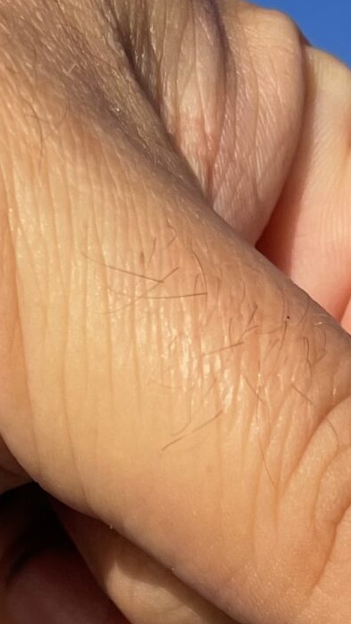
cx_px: 355
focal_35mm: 102
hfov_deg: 11.7
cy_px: 1102
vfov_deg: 17.3
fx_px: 1687
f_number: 1.6
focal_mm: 4.2
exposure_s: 1/3610
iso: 32
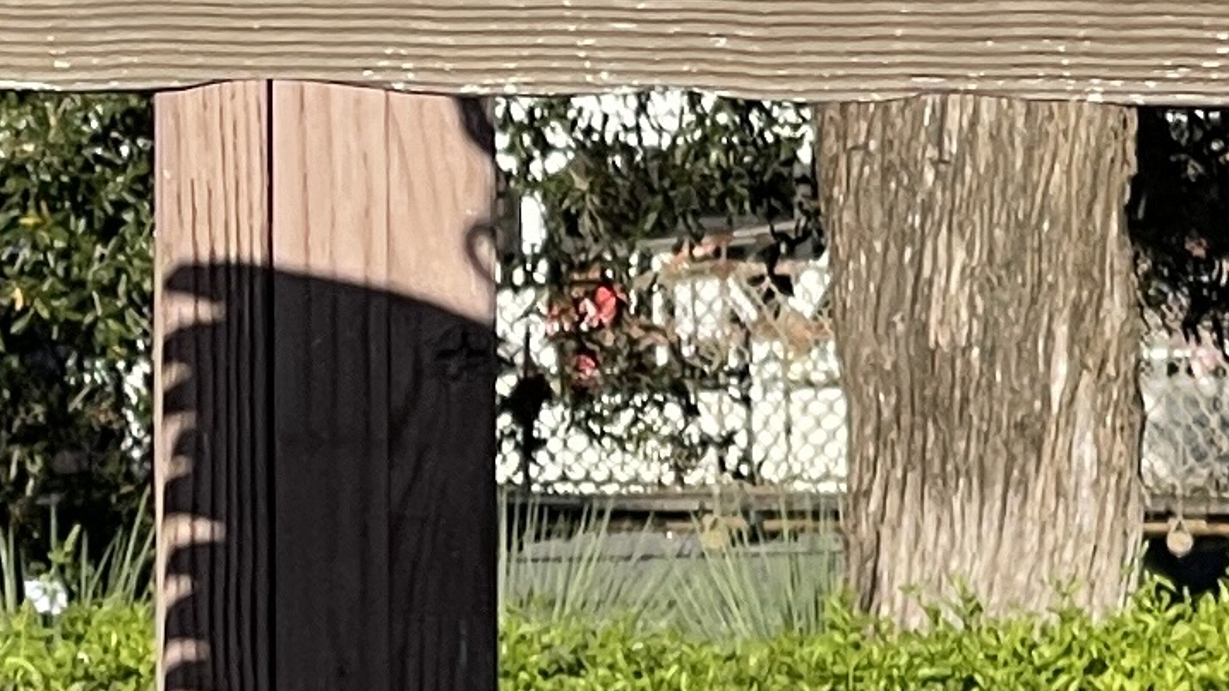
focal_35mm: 392
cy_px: 195
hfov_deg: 5.5
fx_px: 12772
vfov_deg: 3.1
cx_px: -415
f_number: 2.2
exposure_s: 1/874
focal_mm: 7.5
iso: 20
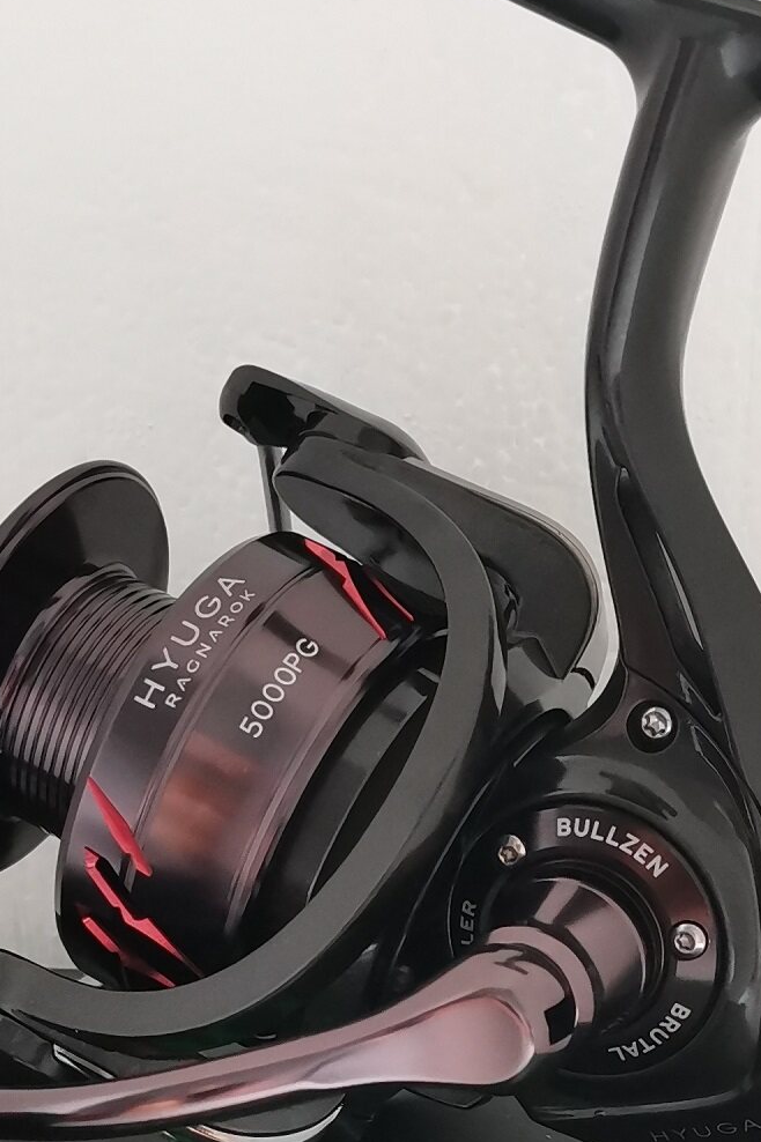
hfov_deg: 18.6
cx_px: 268
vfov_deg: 26.5
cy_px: 1098
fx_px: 2316
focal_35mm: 73
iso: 320
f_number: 1.8
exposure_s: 1/100
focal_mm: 4.75
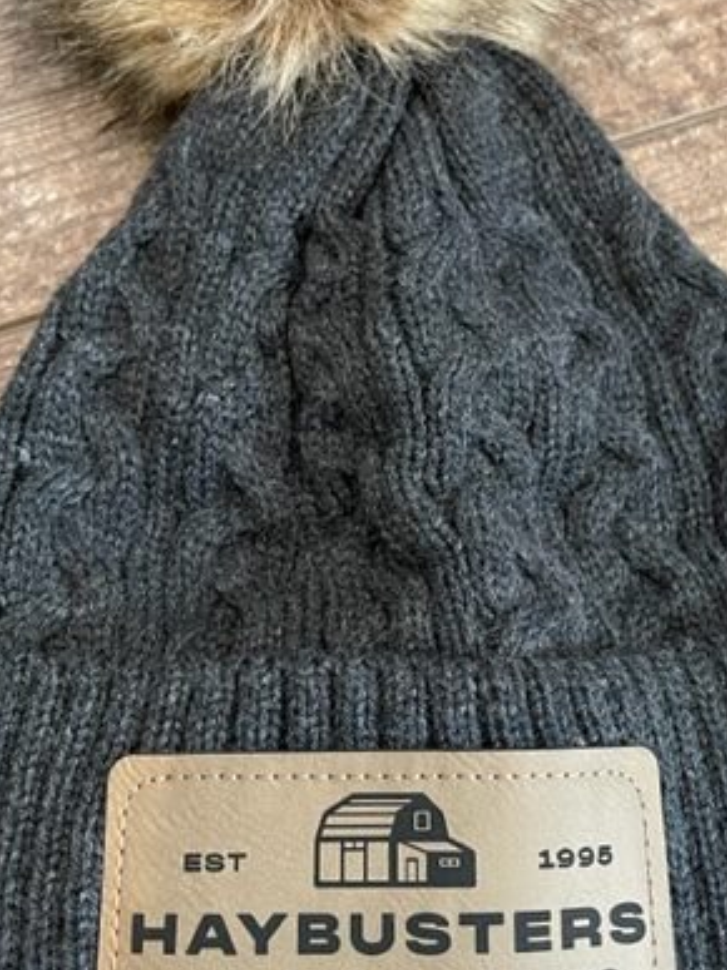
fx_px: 1205
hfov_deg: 33.5
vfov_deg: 43.8
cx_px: 419
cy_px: 429
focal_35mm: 43
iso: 400
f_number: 1.6
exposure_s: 1/60
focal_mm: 4.2
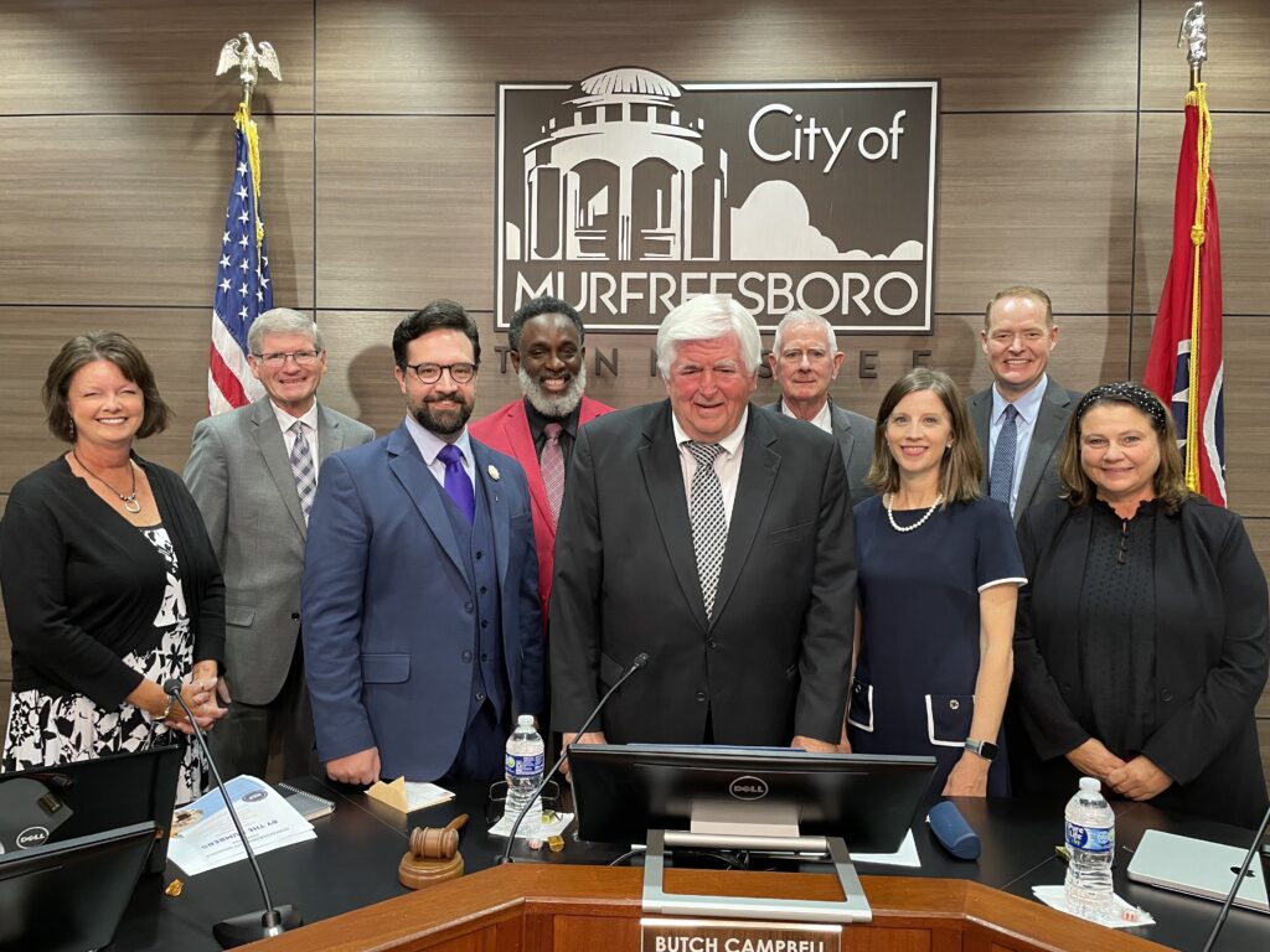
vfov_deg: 53.1
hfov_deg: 67.3
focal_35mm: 26
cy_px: 476
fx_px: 954
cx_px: 635
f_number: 1.6
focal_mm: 4.2
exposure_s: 1/60
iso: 160
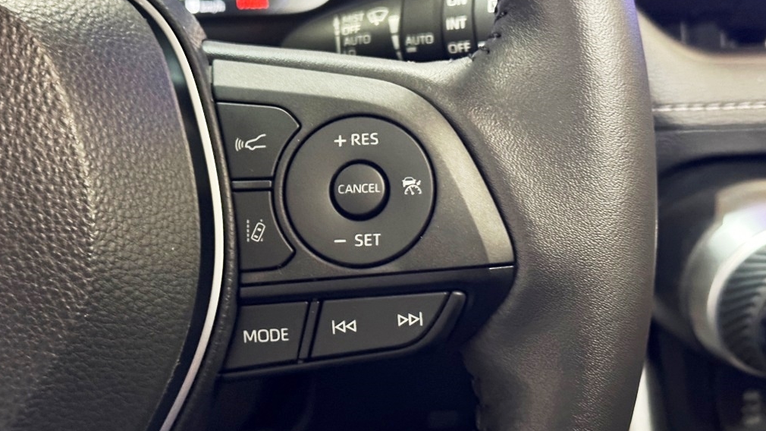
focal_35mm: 53
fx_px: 1076
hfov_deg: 39.2
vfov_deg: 22.6
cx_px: 381
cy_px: 184
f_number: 1.78
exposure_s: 1/24
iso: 640
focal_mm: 6.86
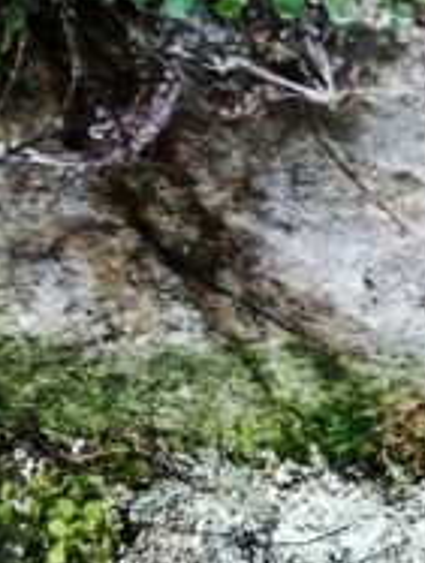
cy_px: 813
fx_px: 2317
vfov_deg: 13.2
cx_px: 1148
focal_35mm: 142
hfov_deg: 9.0
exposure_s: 1/100
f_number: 1.8
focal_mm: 3.62
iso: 80
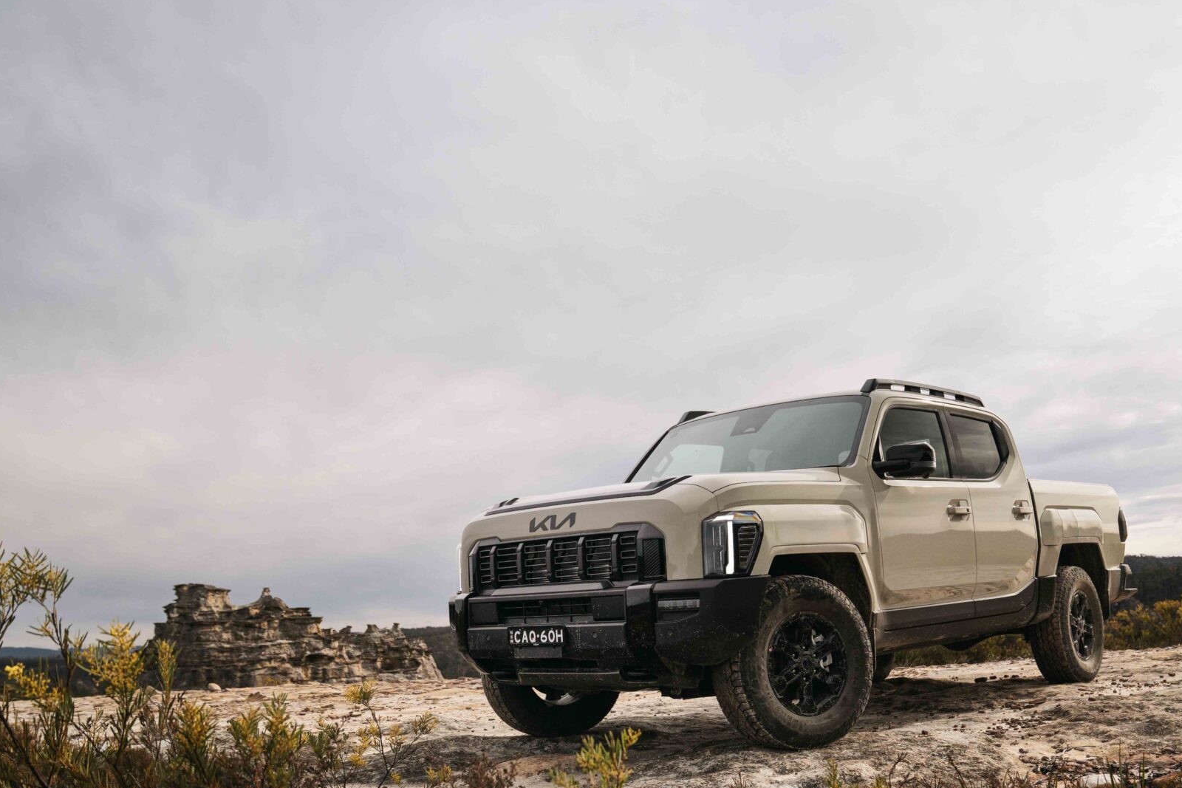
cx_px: 670
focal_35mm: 36
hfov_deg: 53.0
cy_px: 468
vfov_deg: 36.8
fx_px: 1182
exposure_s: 1/1000
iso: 320
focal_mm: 30
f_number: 4.5
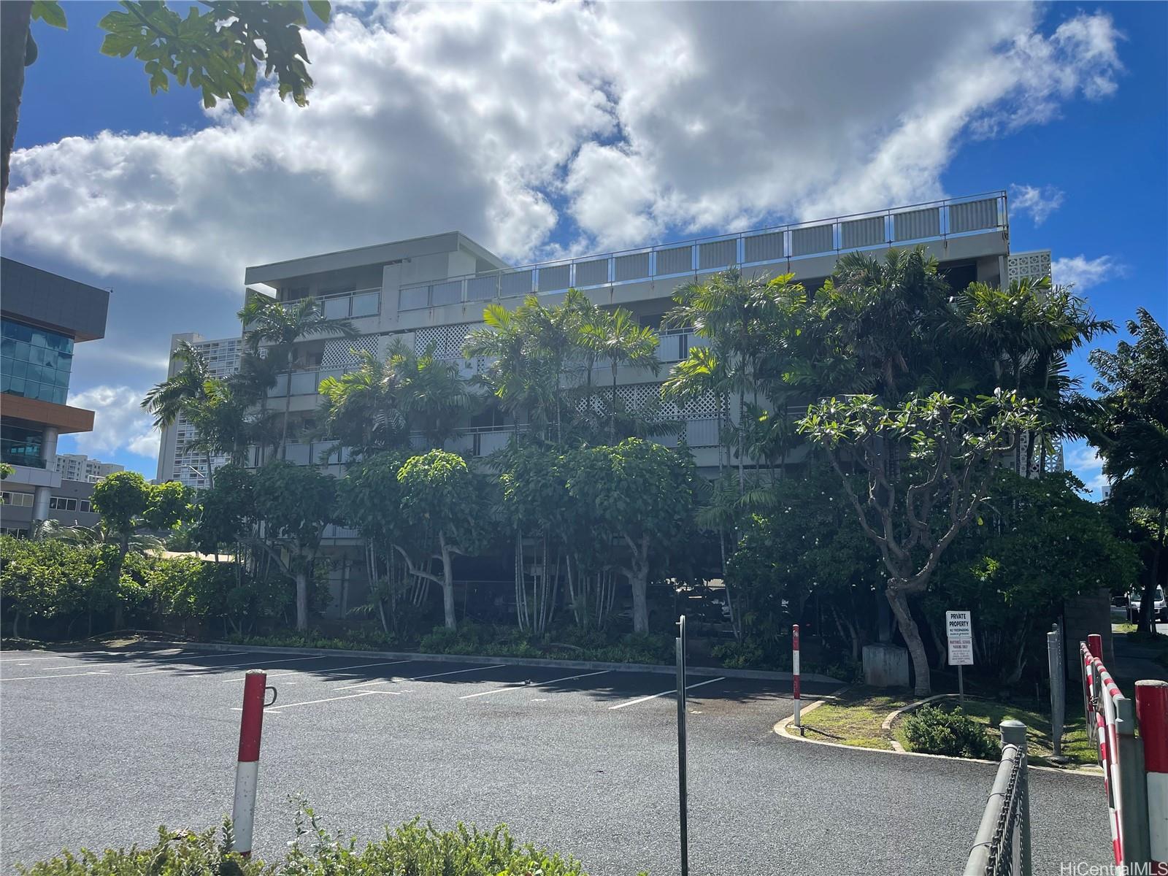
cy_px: 438
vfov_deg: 53.1
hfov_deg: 67.3
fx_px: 877
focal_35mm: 26
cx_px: 584
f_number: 1.6
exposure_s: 1/5376
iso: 32
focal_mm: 5.1
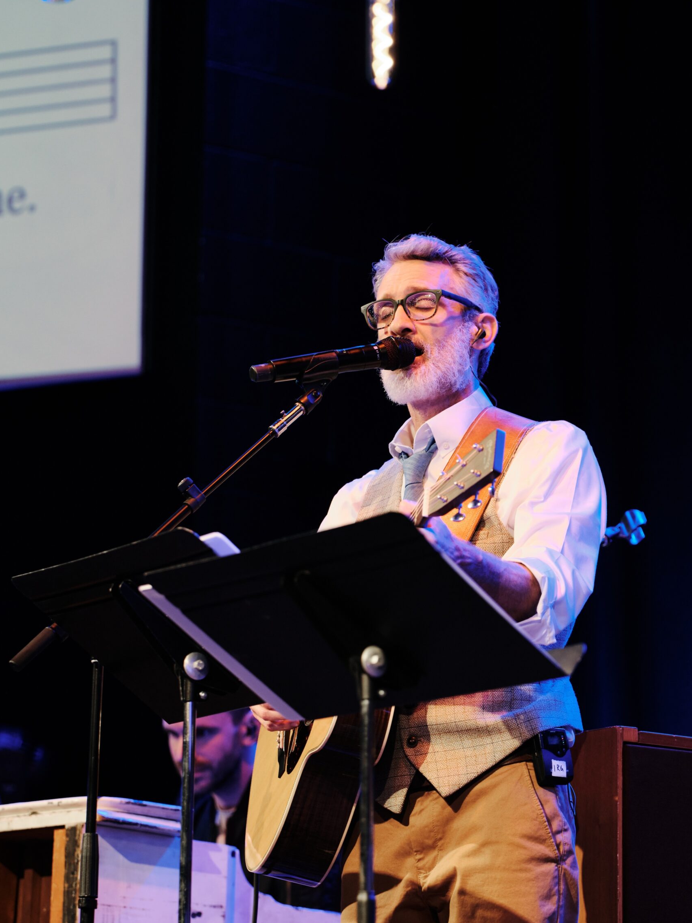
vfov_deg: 12.1
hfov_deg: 9.1
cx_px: 347
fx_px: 4344
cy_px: 445
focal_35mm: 163
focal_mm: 100
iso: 2000
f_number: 2.8
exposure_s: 1/125
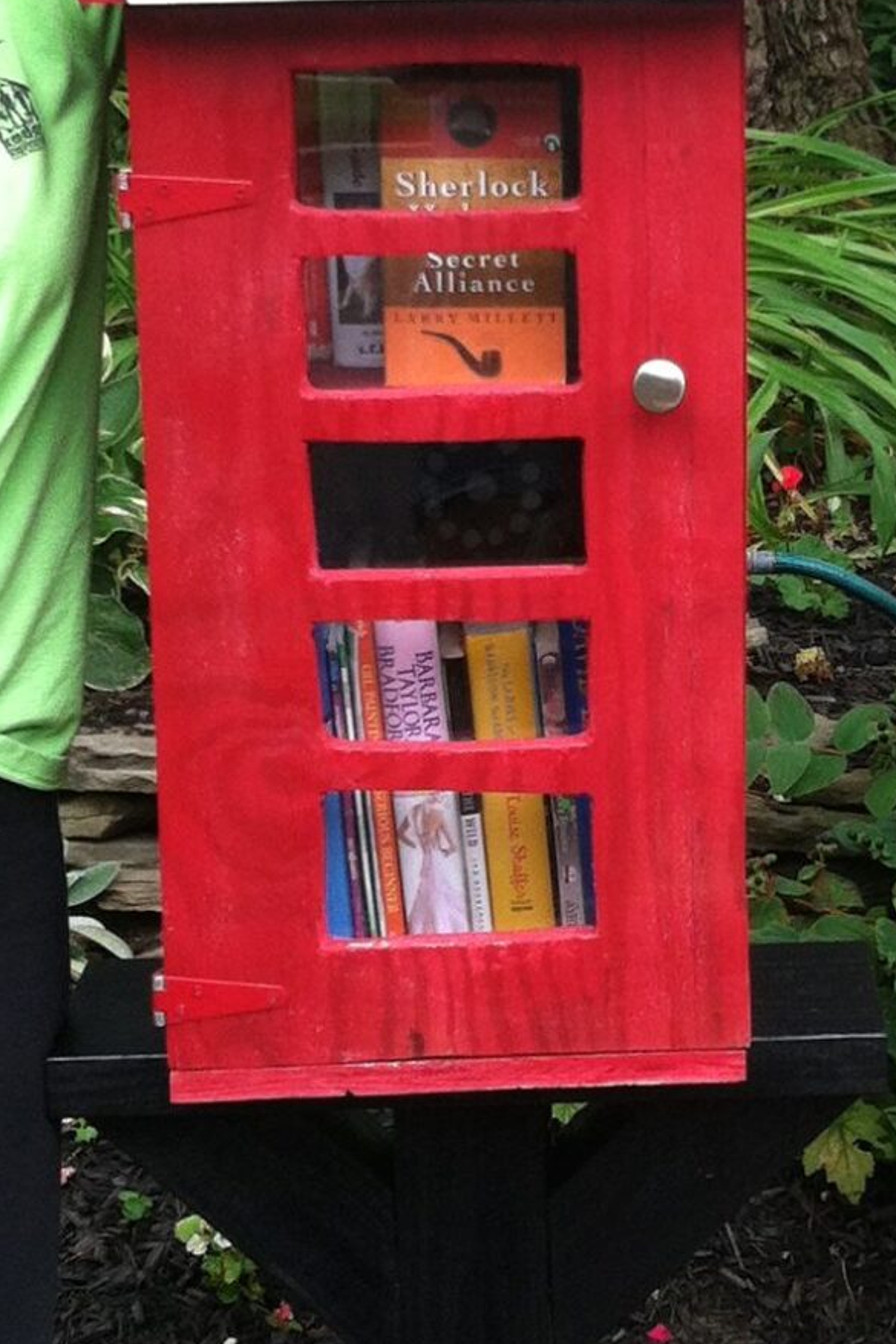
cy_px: 542
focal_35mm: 106
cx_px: 675
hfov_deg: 12.9
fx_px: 3959
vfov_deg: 19.3
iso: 80
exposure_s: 1/120
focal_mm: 3.85
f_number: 2.8
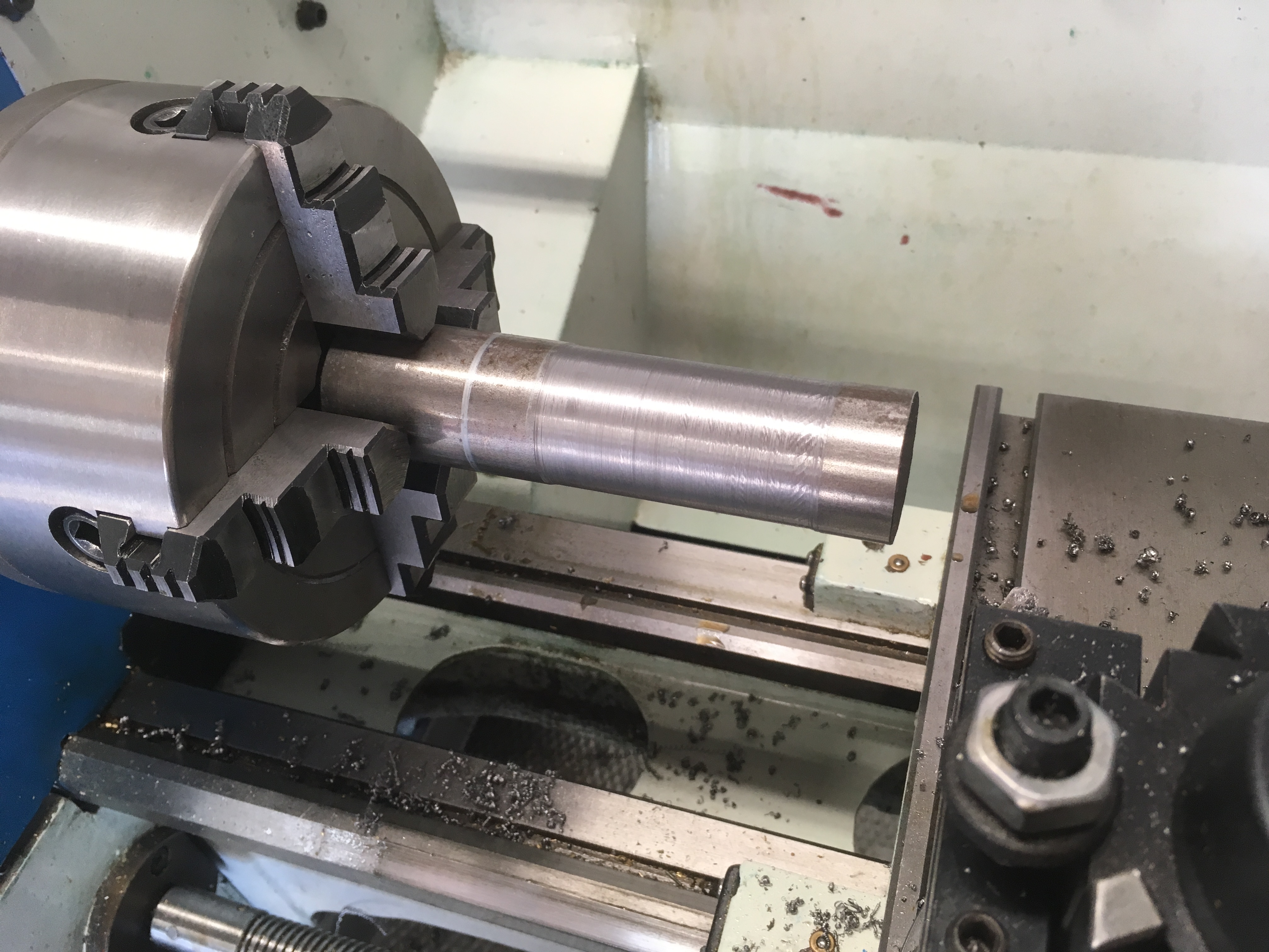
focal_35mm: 29
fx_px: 1063
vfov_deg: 48.2
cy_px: 476
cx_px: 634
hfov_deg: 61.7
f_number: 2.2
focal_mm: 4.15
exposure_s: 1/30
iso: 32
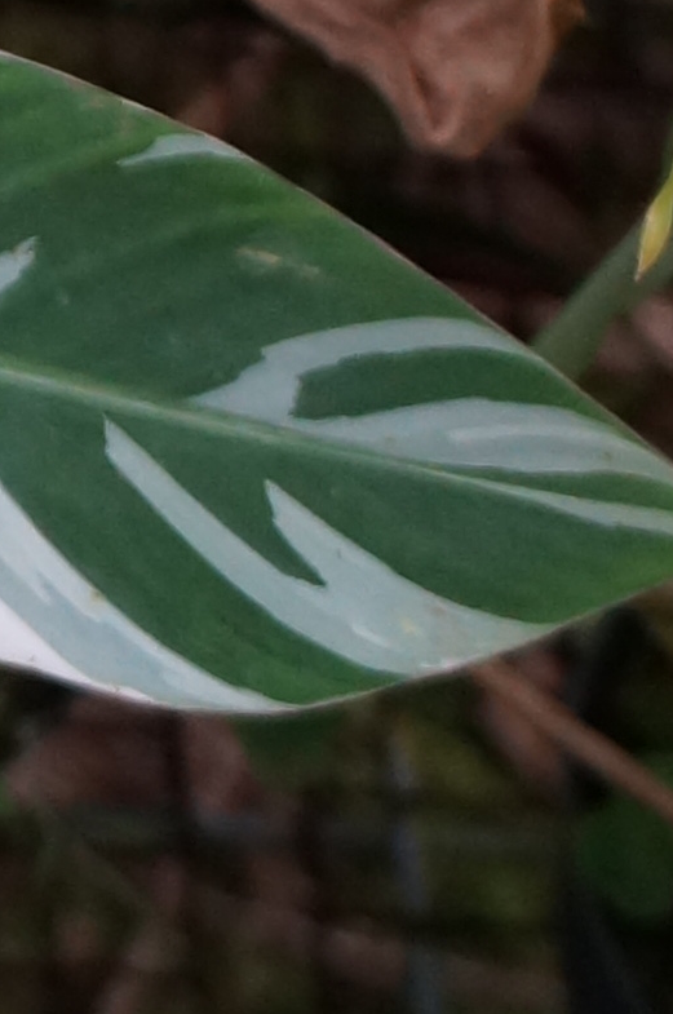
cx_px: -1279
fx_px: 4753
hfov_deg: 7.3
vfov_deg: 11.6
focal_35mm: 169
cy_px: -559
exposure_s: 1/160
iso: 1000
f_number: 4
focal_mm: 18
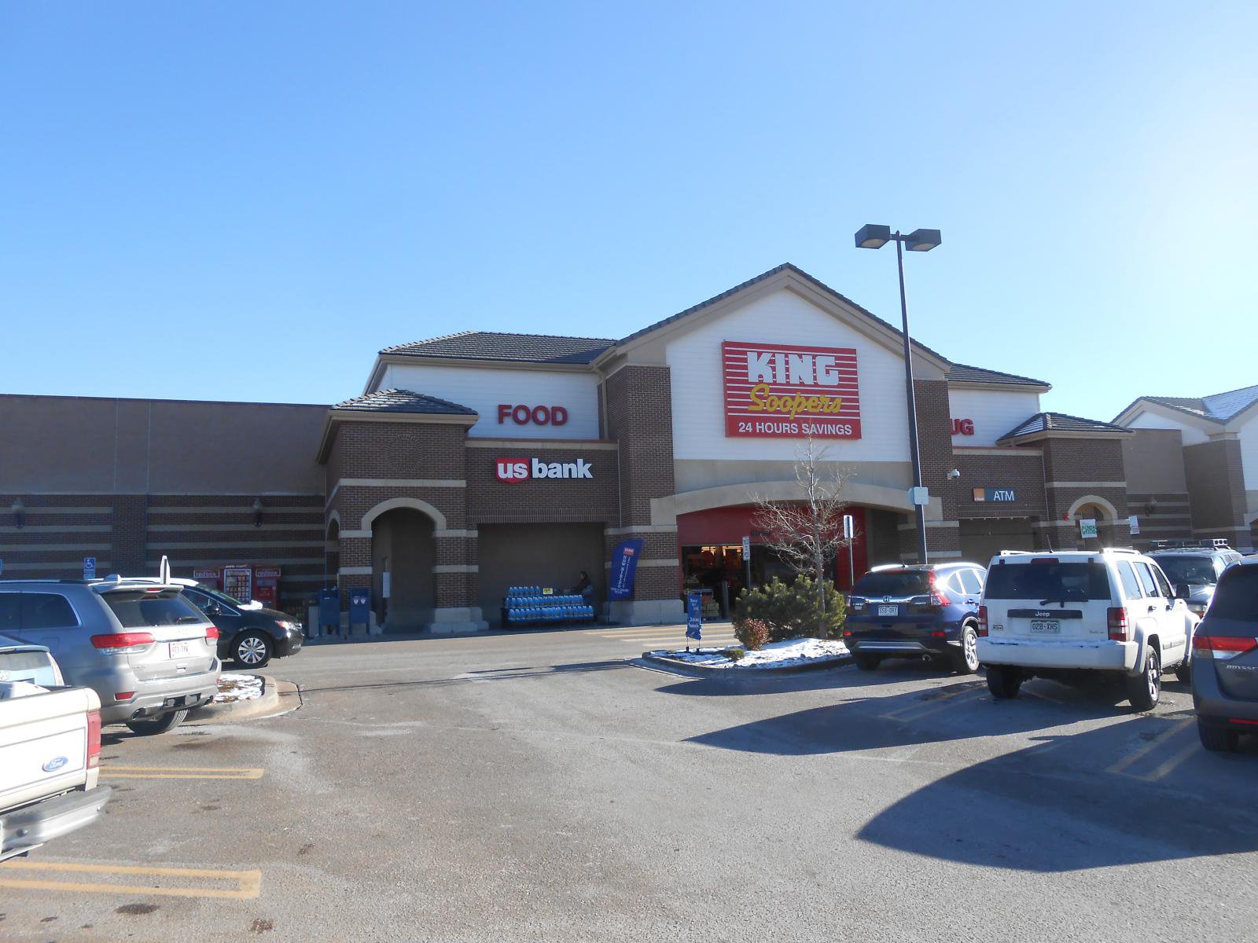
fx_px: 945
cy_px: 472
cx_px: 629
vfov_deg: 53.1
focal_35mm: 26
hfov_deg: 67.3
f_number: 3.5
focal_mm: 4.6
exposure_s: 1/500
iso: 80
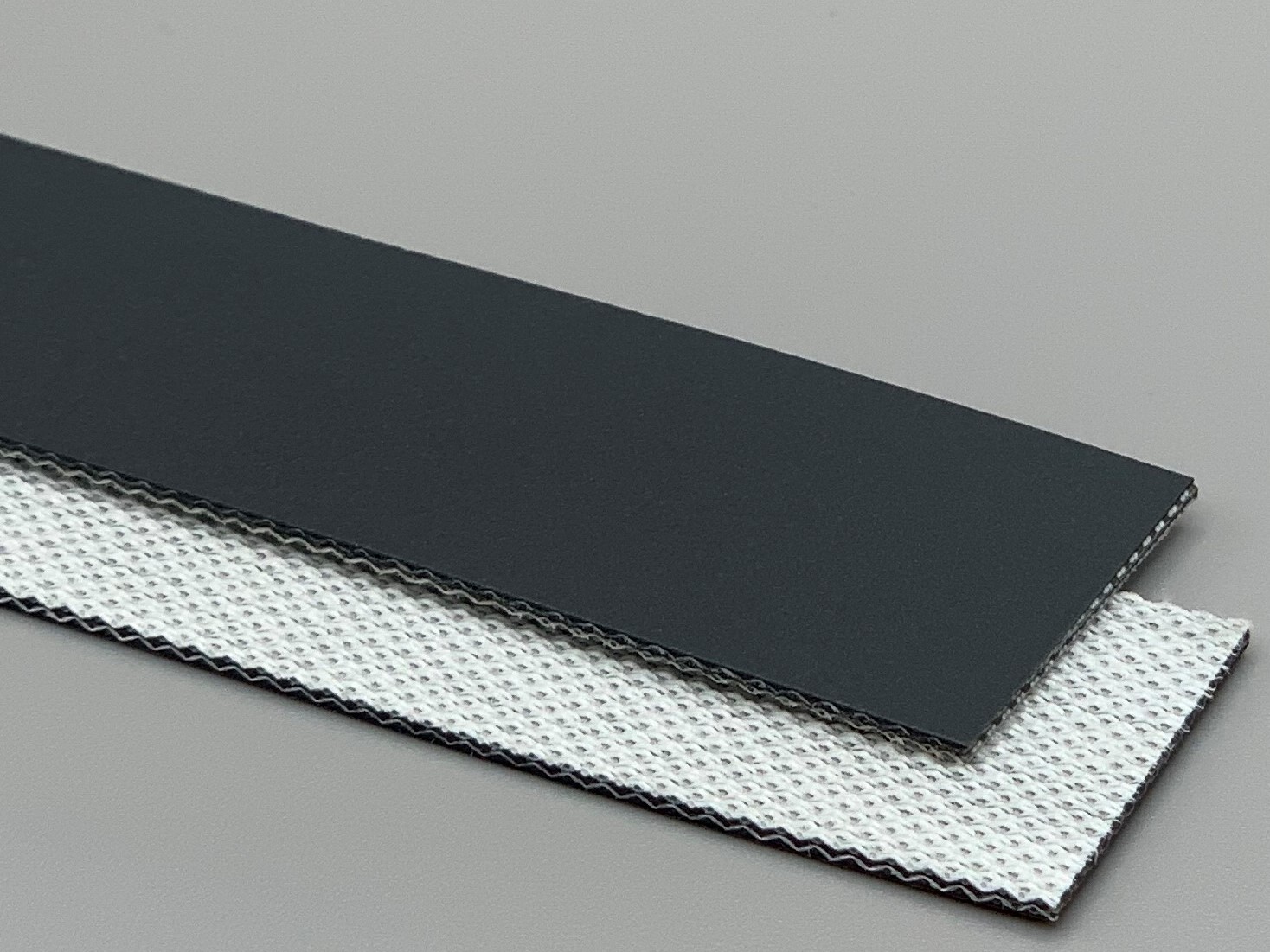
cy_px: 476
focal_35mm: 52
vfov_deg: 28.0
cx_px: 635
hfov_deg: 36.8
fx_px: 1908
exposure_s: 1/120
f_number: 2.4
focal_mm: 6
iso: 25
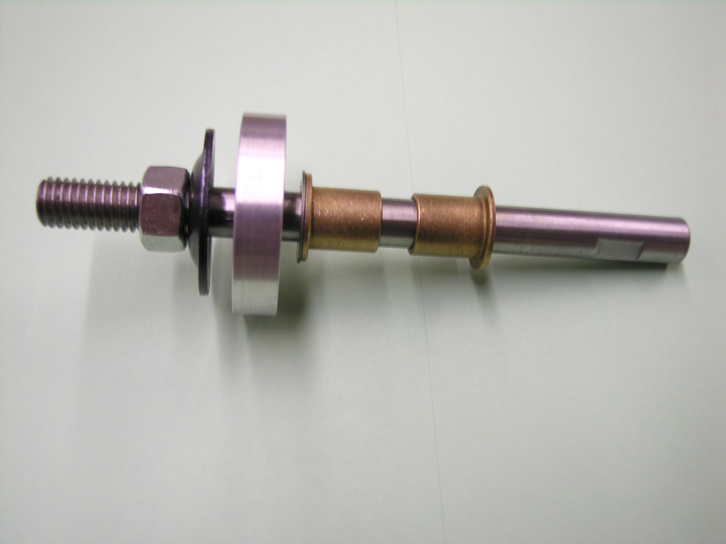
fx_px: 776
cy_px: 272
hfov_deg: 50.1
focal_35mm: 37
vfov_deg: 38.7
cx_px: 363
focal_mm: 9.3
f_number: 3.1
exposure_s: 1/7.8
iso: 50
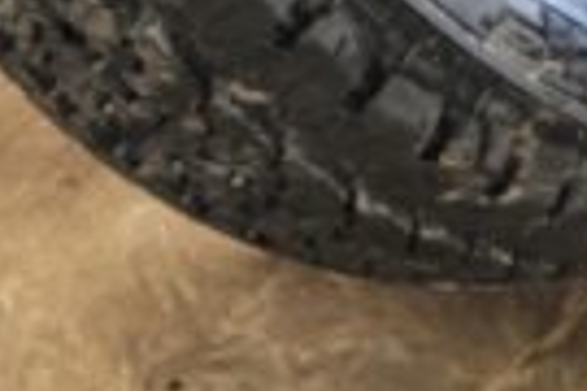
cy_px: -274
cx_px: 400
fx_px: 1174
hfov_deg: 27.9
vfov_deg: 16.4
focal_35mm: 72
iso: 320
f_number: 1.8
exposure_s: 1/40
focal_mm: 5.4
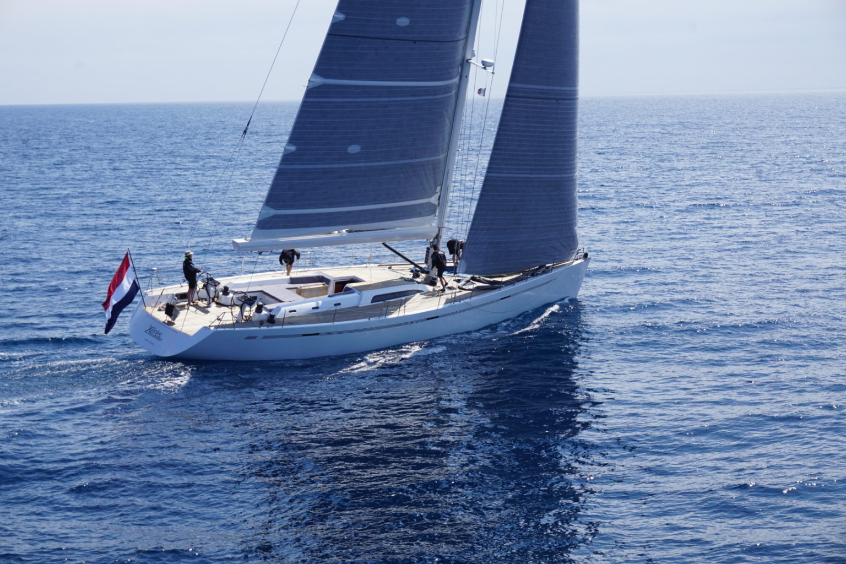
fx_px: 1762
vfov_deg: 18.2
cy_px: 282
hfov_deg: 27.0
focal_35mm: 75
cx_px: 423
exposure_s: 1/160
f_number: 11
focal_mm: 50
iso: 100
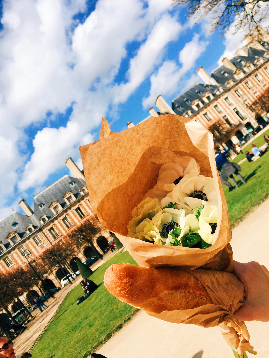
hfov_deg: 48.2
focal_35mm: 29
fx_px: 300
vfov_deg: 61.7
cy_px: 179
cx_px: 134
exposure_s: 1/3049
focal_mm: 4.15
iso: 32
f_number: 2.2
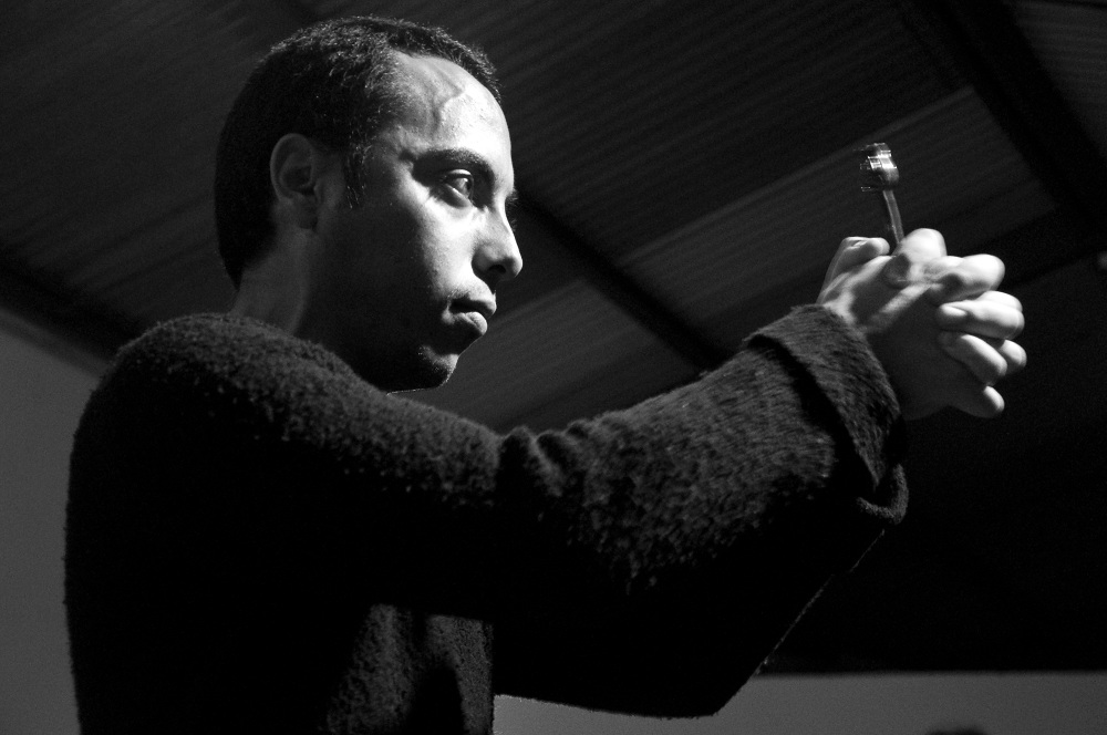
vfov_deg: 18.1
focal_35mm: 75
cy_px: 368
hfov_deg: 27.0
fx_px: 2303
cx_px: 554
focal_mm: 50
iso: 2000
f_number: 5
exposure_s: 1/25
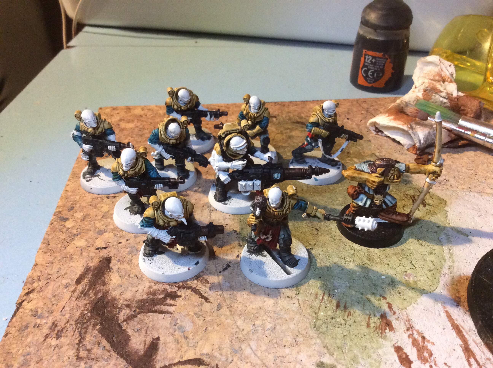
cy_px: 184
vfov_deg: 44.1
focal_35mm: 32
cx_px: 246
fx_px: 455
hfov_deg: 56.9
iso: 320
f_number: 2.4
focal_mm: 3.3
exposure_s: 1/20
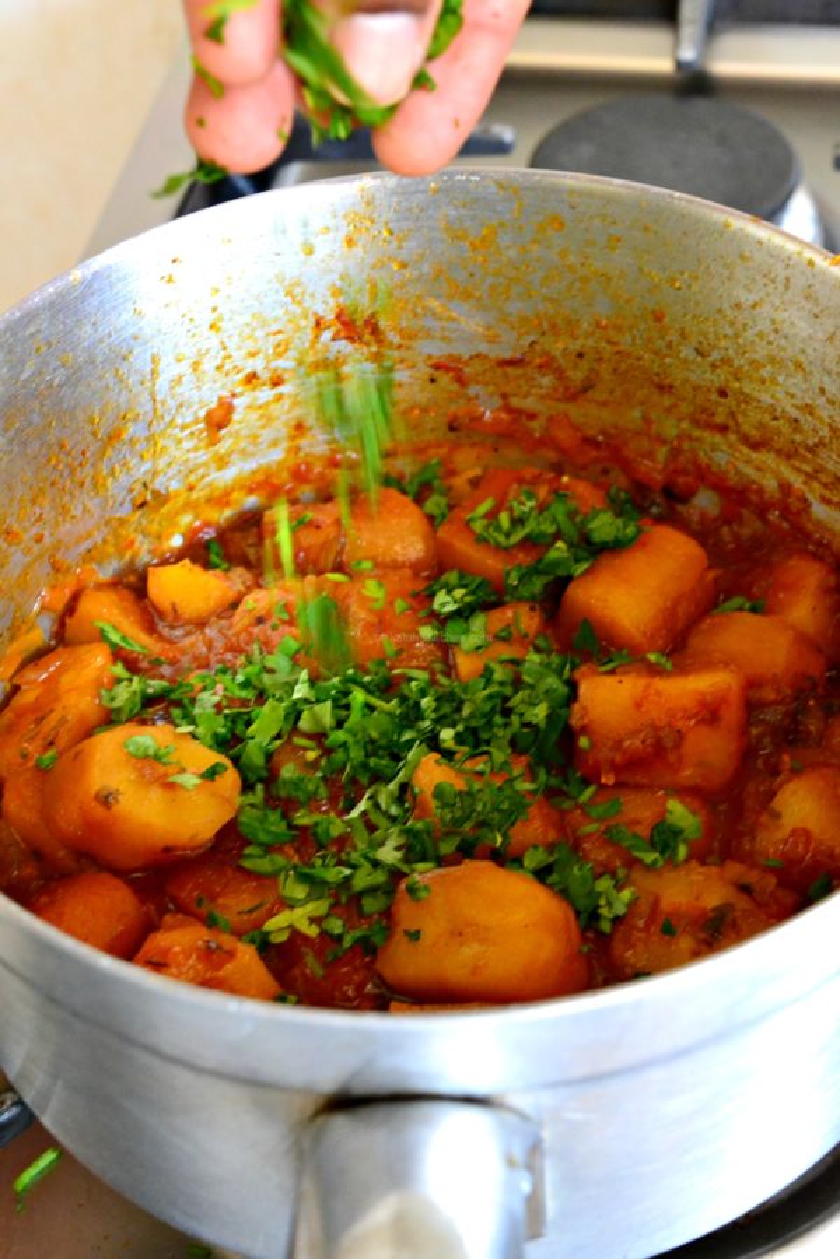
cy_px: 630
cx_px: 420
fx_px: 1995
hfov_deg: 23.8
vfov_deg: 35.1
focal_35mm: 57
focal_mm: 38
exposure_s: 1/80
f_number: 9
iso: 3200
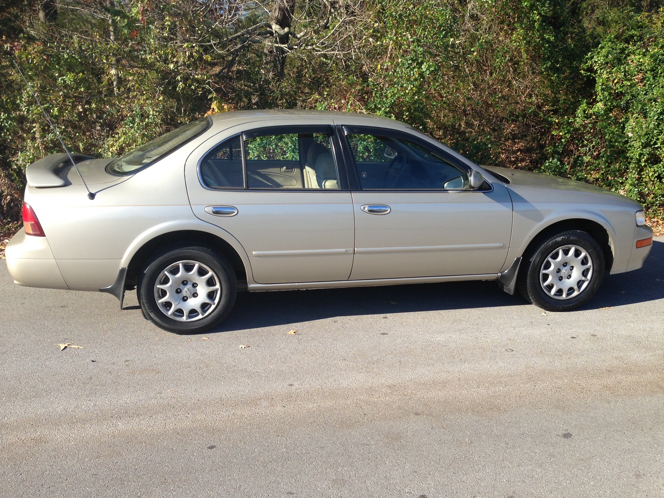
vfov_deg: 42.9
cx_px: 332
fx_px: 633
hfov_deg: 55.4
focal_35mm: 33
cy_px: 249
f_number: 2.4
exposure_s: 1/616
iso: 50
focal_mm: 4.12
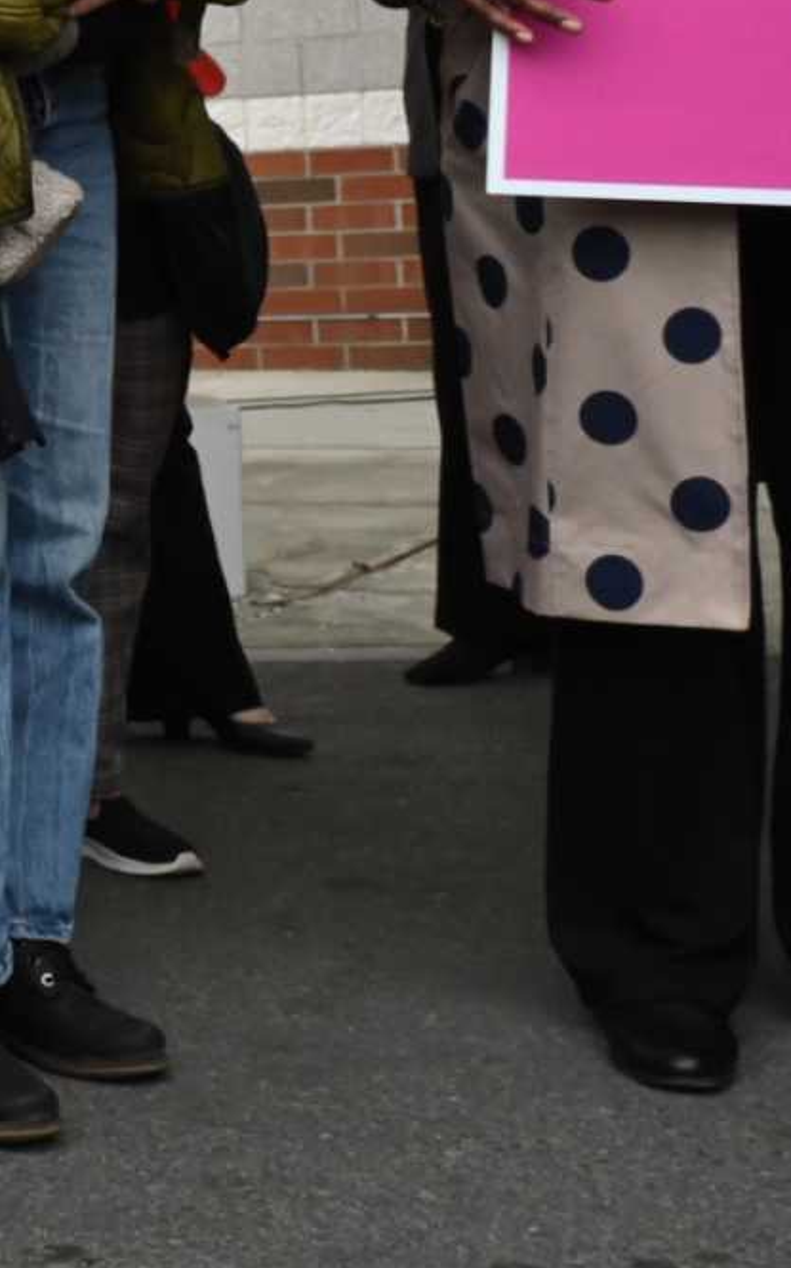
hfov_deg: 12.1
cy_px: 193
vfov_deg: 22.4
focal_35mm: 91
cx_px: -978
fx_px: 3142
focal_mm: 29
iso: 2000
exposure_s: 1/400
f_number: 14
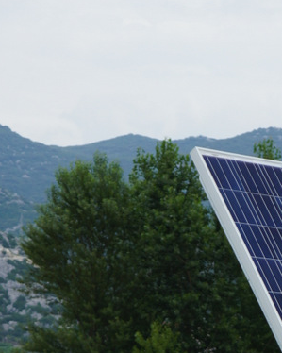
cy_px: 531
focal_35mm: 226
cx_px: 304
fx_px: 2359
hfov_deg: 6.8
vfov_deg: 8.4
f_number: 4.5
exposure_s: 1/200
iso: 100
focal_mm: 50
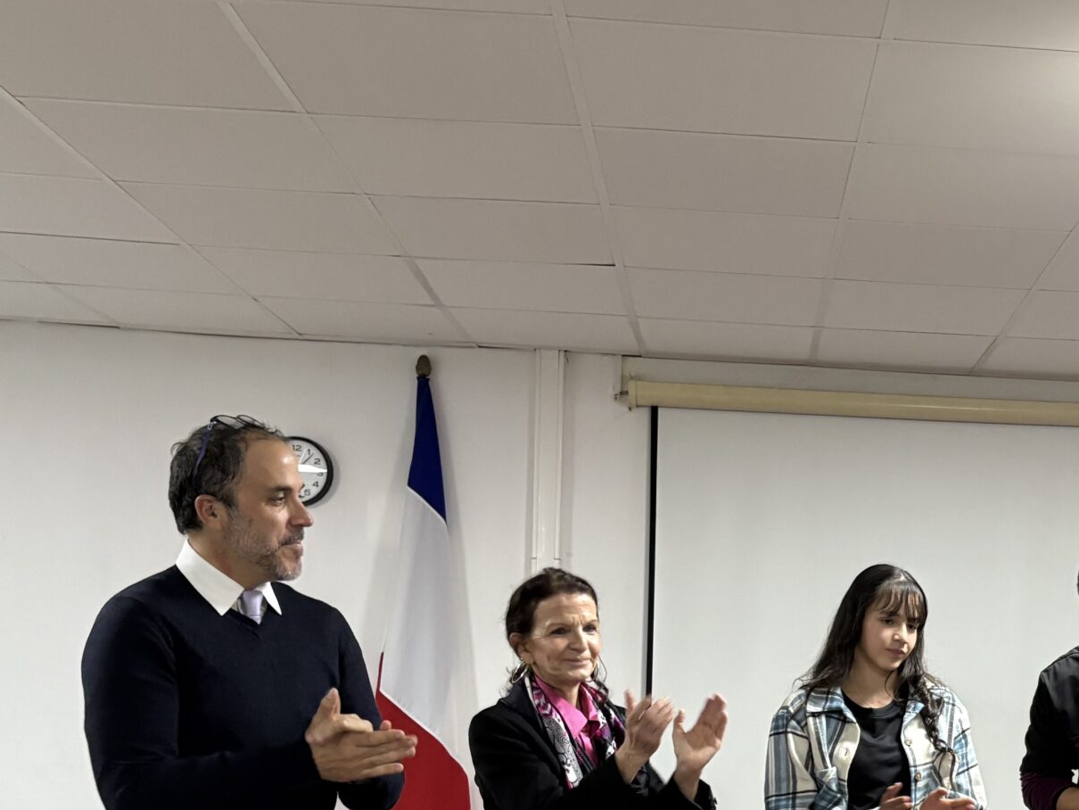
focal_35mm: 55
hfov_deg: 33.8
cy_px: 726
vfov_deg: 25.7
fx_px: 1715
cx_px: 885
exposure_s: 1/50
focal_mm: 5.96
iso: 320
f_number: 1.6
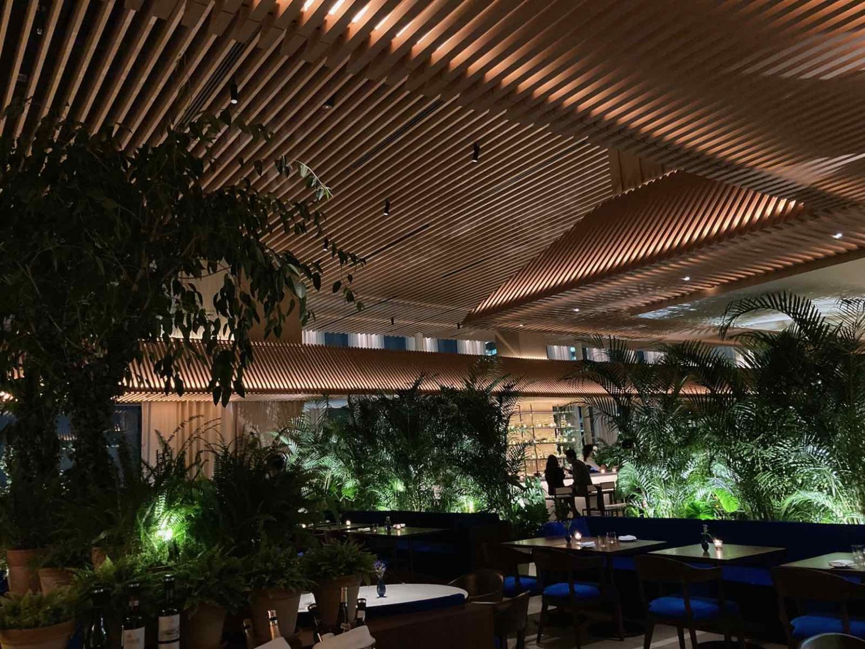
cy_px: 324
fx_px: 700
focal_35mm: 28
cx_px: 432
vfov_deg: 49.7
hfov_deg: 63.4
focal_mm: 3.99
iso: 640
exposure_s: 1/15
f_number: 1.8
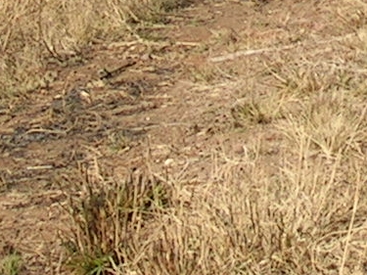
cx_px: 567
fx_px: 3529
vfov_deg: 4.4
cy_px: -296
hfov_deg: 5.9
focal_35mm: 333
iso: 50
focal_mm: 9.3
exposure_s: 1/230
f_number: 5.9
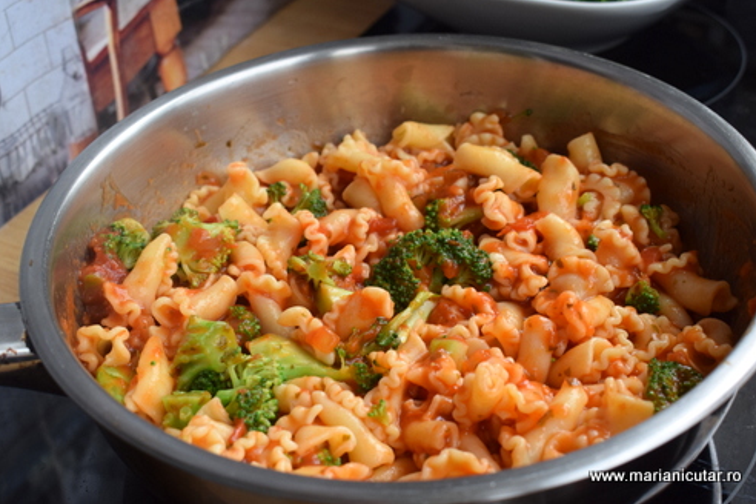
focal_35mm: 58
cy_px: 249
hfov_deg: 34.5
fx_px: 1218
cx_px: 383
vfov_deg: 23.4
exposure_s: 1/250
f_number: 8
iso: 400
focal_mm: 38
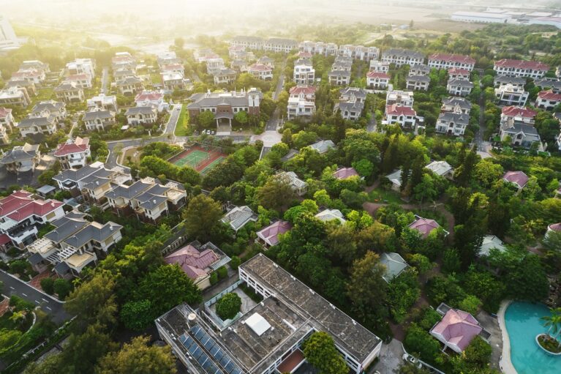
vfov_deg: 57.2
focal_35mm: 22
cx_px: 280
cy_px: 187
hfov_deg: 78.6
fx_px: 343
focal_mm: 8.38
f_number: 2.8
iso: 100
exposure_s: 1/250
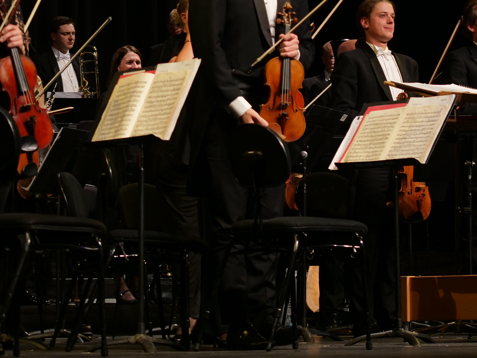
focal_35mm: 170
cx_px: 442
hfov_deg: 11.5
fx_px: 2343
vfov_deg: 8.7
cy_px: 61
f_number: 2.8
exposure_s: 1/100
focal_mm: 44
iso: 250
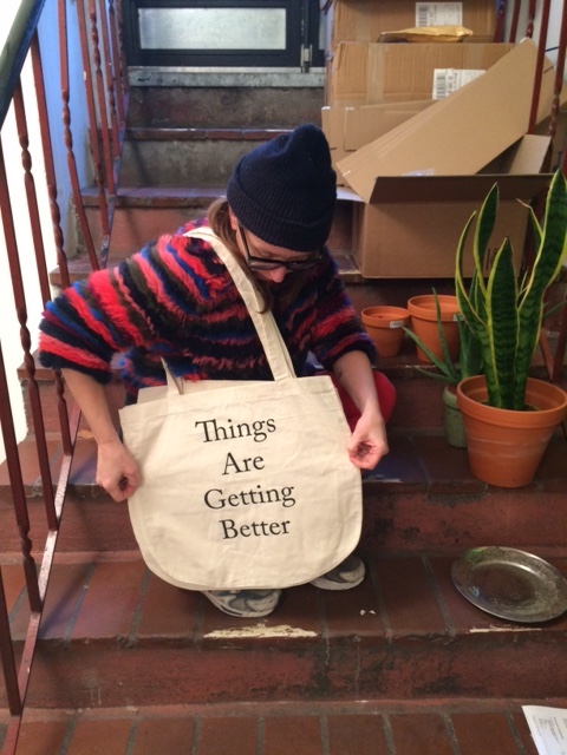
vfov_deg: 61.7
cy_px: 378
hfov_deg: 48.2
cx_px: 284
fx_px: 633
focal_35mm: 29
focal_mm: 4.15
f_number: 2.2
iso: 200
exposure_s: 1/33
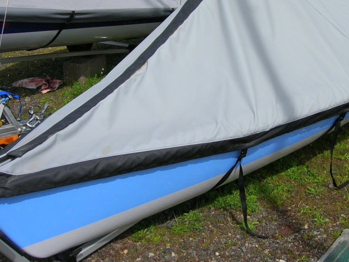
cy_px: 75
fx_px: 504
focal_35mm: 50
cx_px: 232
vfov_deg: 28.8
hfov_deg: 37.8
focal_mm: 5.7
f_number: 4.9
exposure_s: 1/428
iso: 50
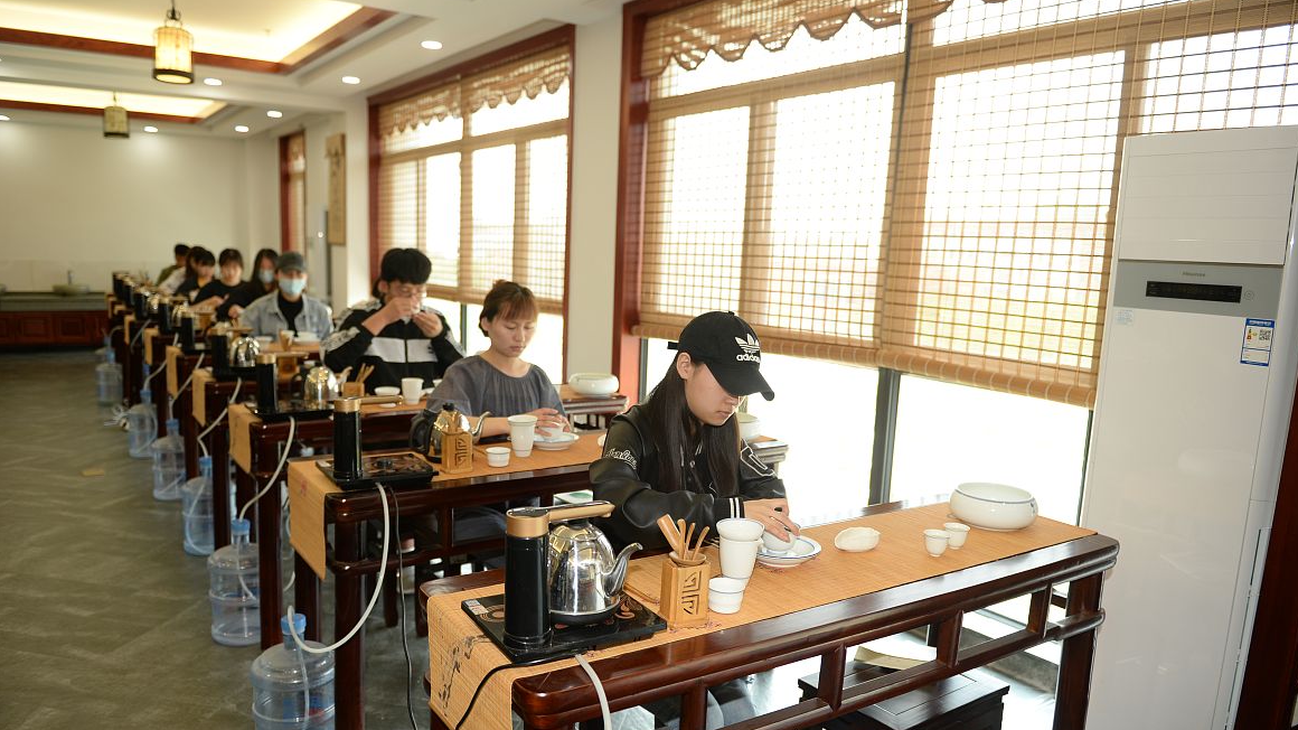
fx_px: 895
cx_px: 668
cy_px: 417
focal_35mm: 26
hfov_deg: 71.9
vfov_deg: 44.2
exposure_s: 1/200
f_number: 2.8
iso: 400
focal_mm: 24
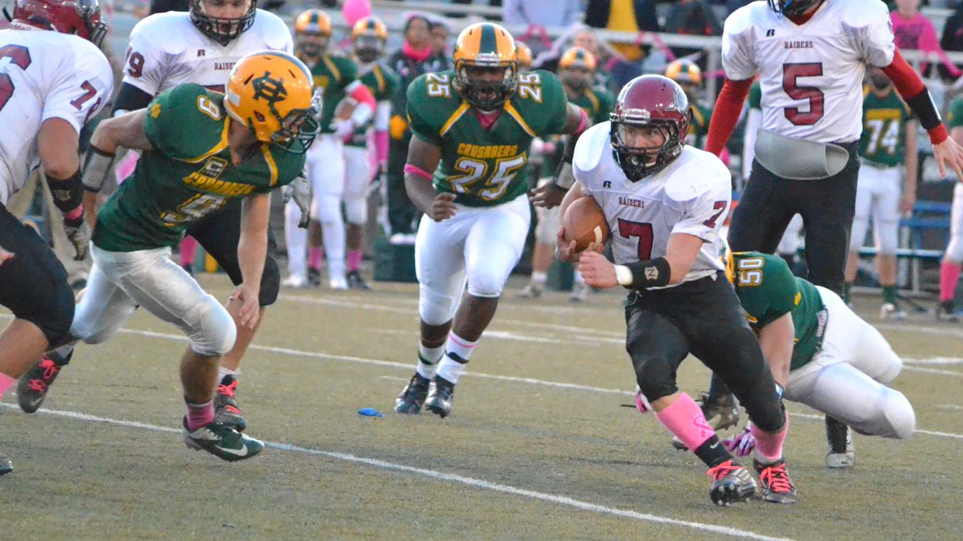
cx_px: 564
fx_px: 8400
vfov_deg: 3.7
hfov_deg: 6.6
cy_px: 208
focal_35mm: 329
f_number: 4.5
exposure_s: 1/400
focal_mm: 170
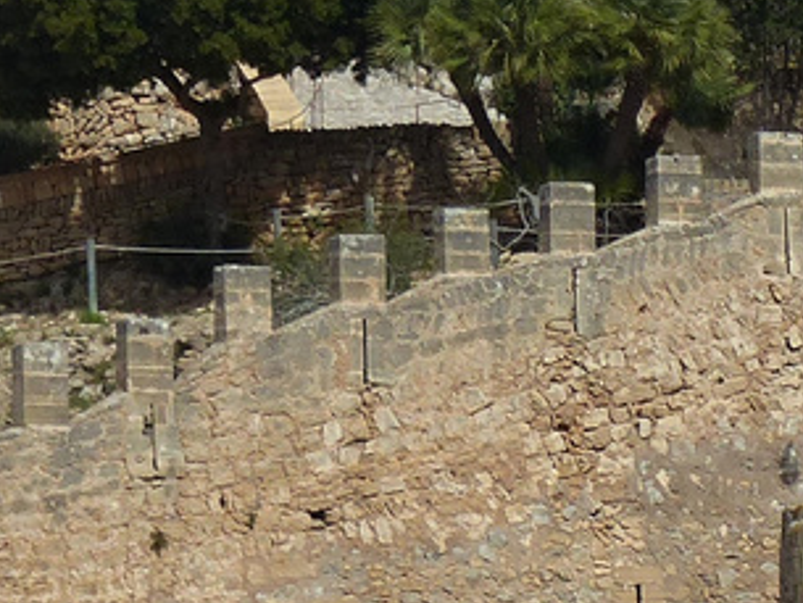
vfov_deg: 1.3
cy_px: -216
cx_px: 100
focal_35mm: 1113
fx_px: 25829
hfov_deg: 1.8
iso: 100
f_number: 4
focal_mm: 42.5
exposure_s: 1/1600
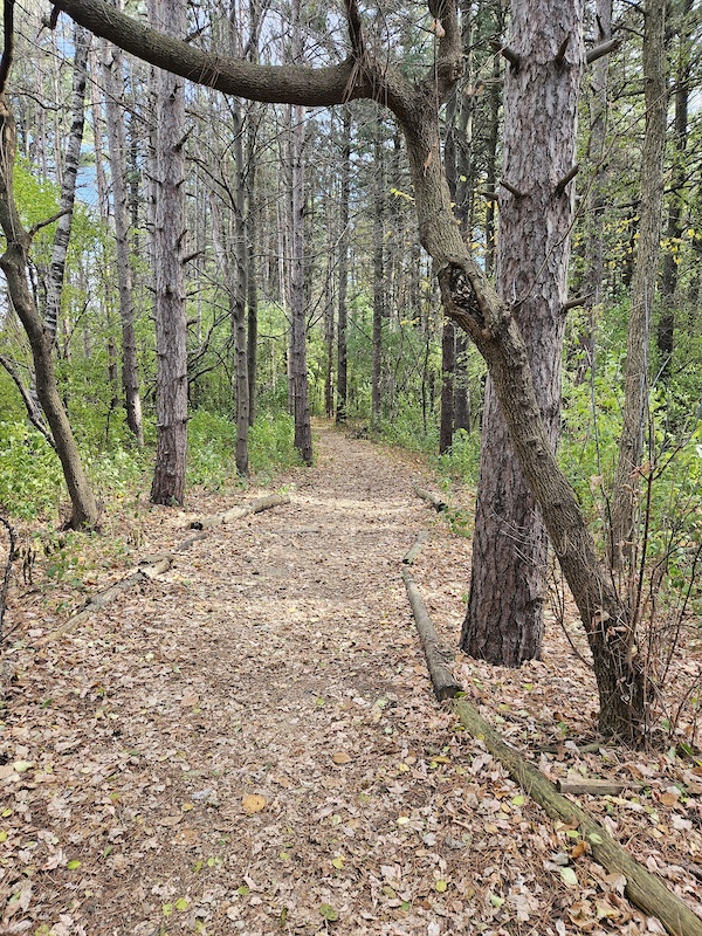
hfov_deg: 58.9
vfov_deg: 73.9
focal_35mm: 23
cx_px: 351
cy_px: 468
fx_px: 622
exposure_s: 1/207
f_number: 1.8
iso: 80
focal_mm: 5.4
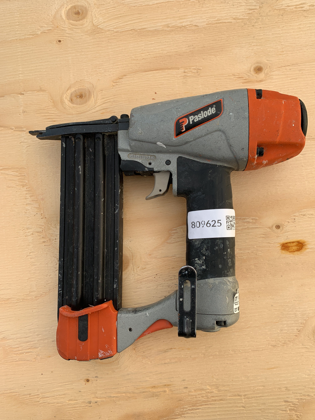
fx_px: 315
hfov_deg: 53.1
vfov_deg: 67.3
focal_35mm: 26
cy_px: 210
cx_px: 158
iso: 25
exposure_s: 1/263
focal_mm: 4.25
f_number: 1.8
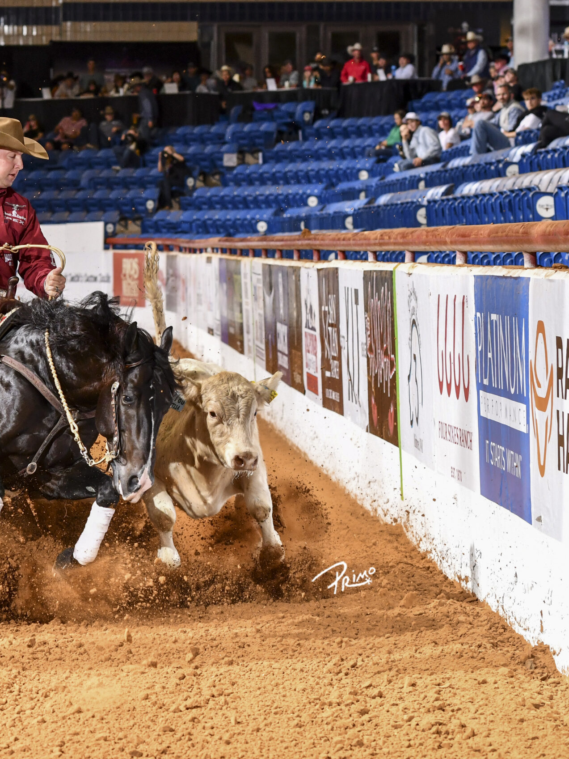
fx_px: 3813
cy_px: 378
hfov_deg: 8.5
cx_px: 14
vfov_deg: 11.4
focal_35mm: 174
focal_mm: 80
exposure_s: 1/1000
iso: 1250
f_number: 4.5
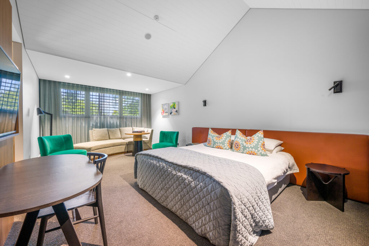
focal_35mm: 14
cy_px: 123
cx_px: 184
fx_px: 144
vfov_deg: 81.2
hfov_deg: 104.2
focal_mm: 14
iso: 100
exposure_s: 3
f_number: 9
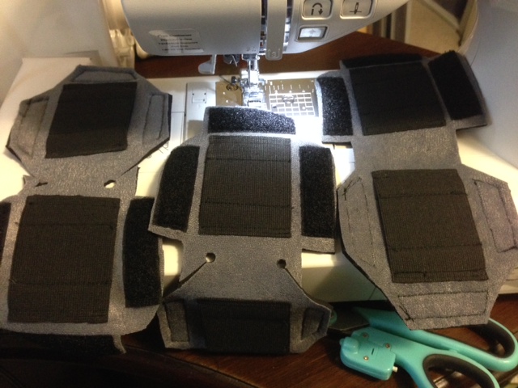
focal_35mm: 33
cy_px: 194
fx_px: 494
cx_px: 259
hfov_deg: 55.4
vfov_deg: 42.9
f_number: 2.4
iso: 400
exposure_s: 1/15
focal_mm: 4.12
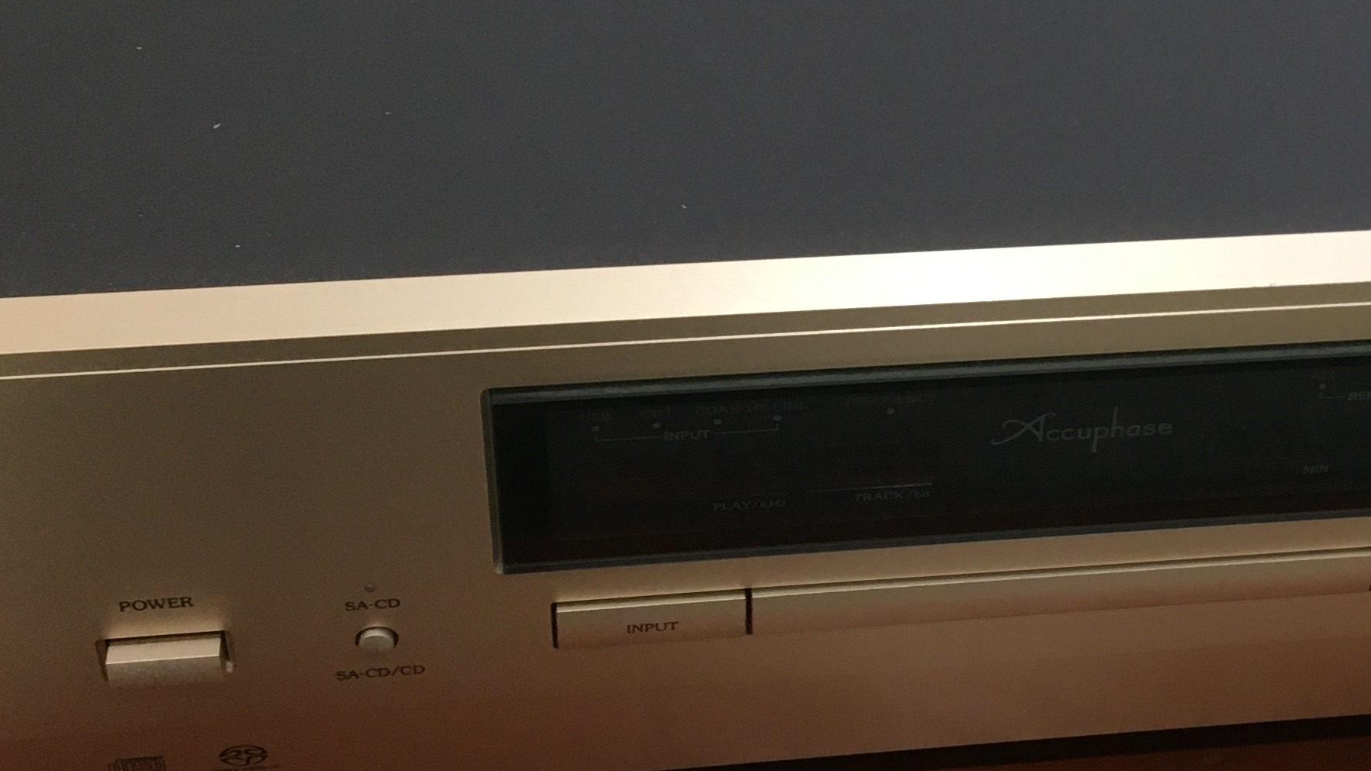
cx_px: 1029
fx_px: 2581
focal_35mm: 71
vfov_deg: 16.9
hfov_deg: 29.3
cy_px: 161
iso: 100
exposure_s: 1/33
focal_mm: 4.15
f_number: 2.2
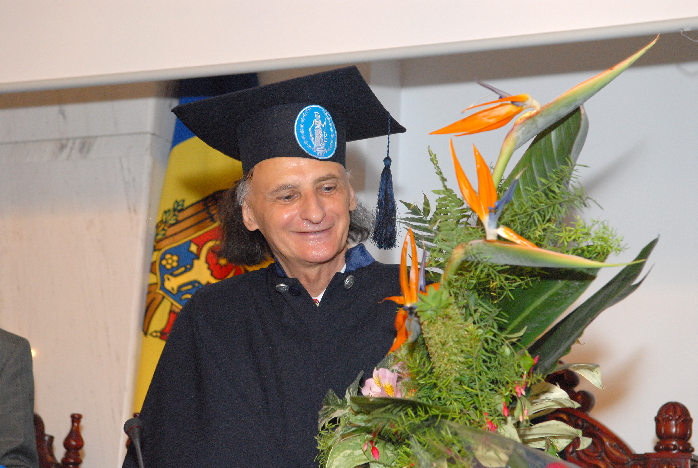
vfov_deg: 16.6
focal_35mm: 82
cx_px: 349
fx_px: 1601
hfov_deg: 24.6
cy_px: 234
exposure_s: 1/60
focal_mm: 55
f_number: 5
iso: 800
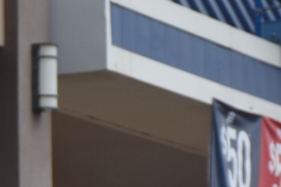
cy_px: 390
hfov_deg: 4.0
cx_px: -337
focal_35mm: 503
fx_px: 3926
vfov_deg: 2.7
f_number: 5.6
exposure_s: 1/500
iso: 220
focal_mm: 75
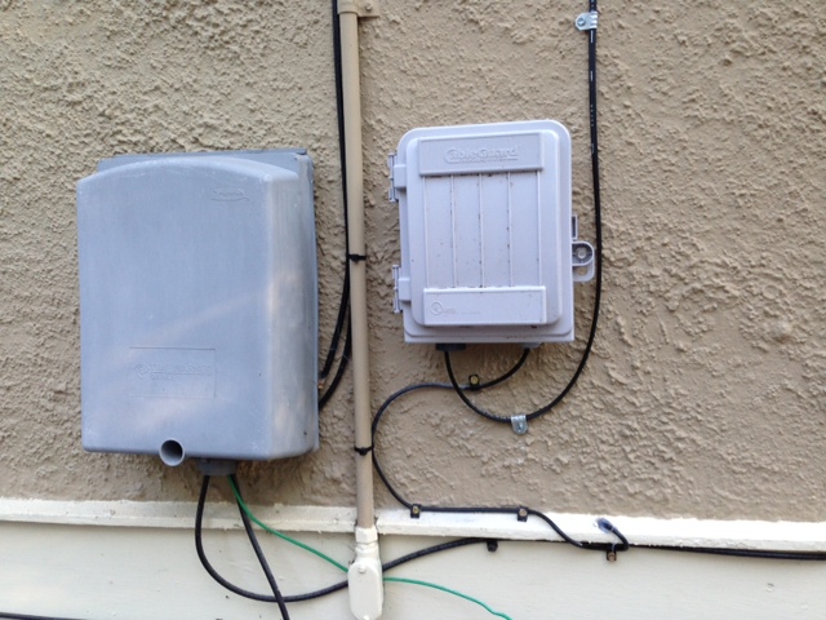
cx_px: 413
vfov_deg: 42.9
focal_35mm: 33
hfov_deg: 55.4
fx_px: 787
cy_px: 310
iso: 64
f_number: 2.4
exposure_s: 1/60
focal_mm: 4.13
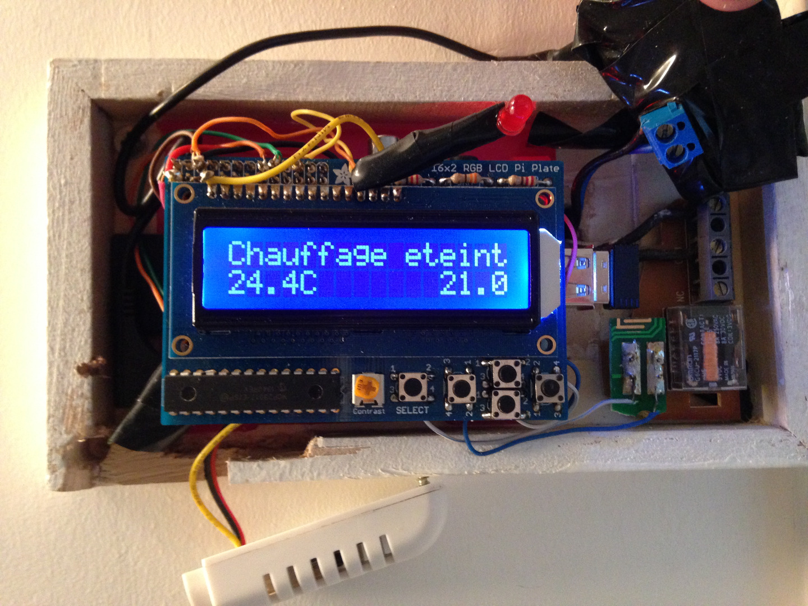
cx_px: 404
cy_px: 303
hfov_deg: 55.4
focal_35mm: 33
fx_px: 770
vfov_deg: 42.9
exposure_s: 1/20
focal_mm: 4.12
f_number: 2.4
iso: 400
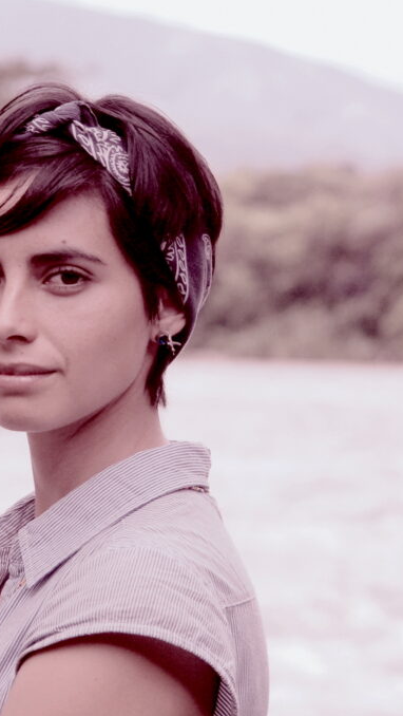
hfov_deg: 6.8
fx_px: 3373
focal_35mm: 178
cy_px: 359
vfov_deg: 12.1
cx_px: 59
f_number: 6.3
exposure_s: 1/640
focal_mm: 75
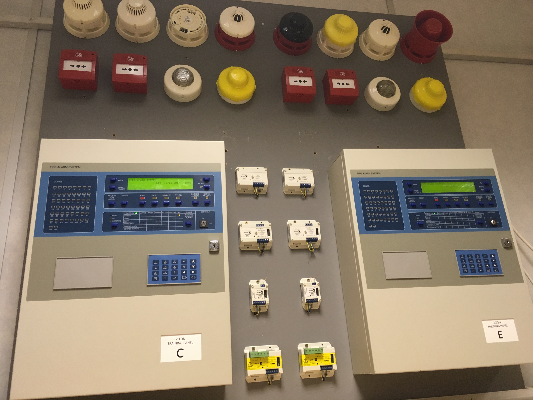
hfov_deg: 61.7
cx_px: 266
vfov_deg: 48.2
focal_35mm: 29
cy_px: 200
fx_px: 447
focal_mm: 4.15
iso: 125
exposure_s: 1/33
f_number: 2.2
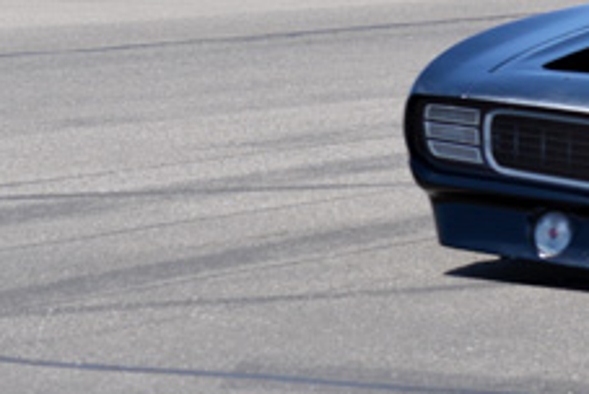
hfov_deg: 6.6
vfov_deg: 4.5
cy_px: -91
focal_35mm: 308
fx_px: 5046
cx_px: 983
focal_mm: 70
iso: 400
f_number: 7.1
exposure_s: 1/1600
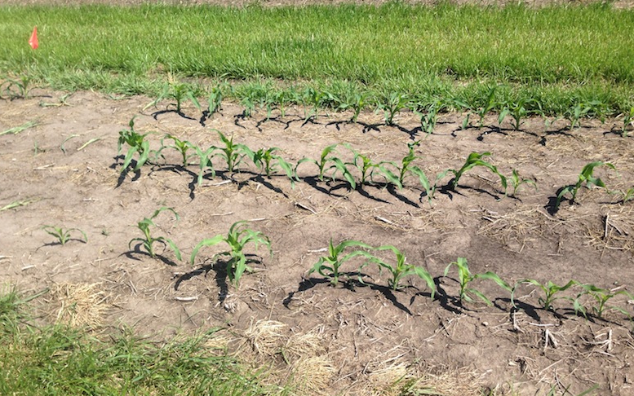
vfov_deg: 35.3
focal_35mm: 36
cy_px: 215
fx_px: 622
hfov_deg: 54.0
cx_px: 314
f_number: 2.4
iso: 50
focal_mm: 4.12
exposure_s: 1/1085
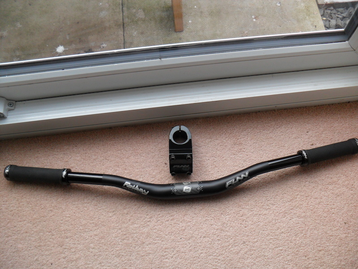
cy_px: 134
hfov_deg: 52.6
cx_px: 179
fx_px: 362
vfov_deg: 40.7
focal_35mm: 35
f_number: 3
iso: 80
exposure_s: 1/125
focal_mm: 6.3
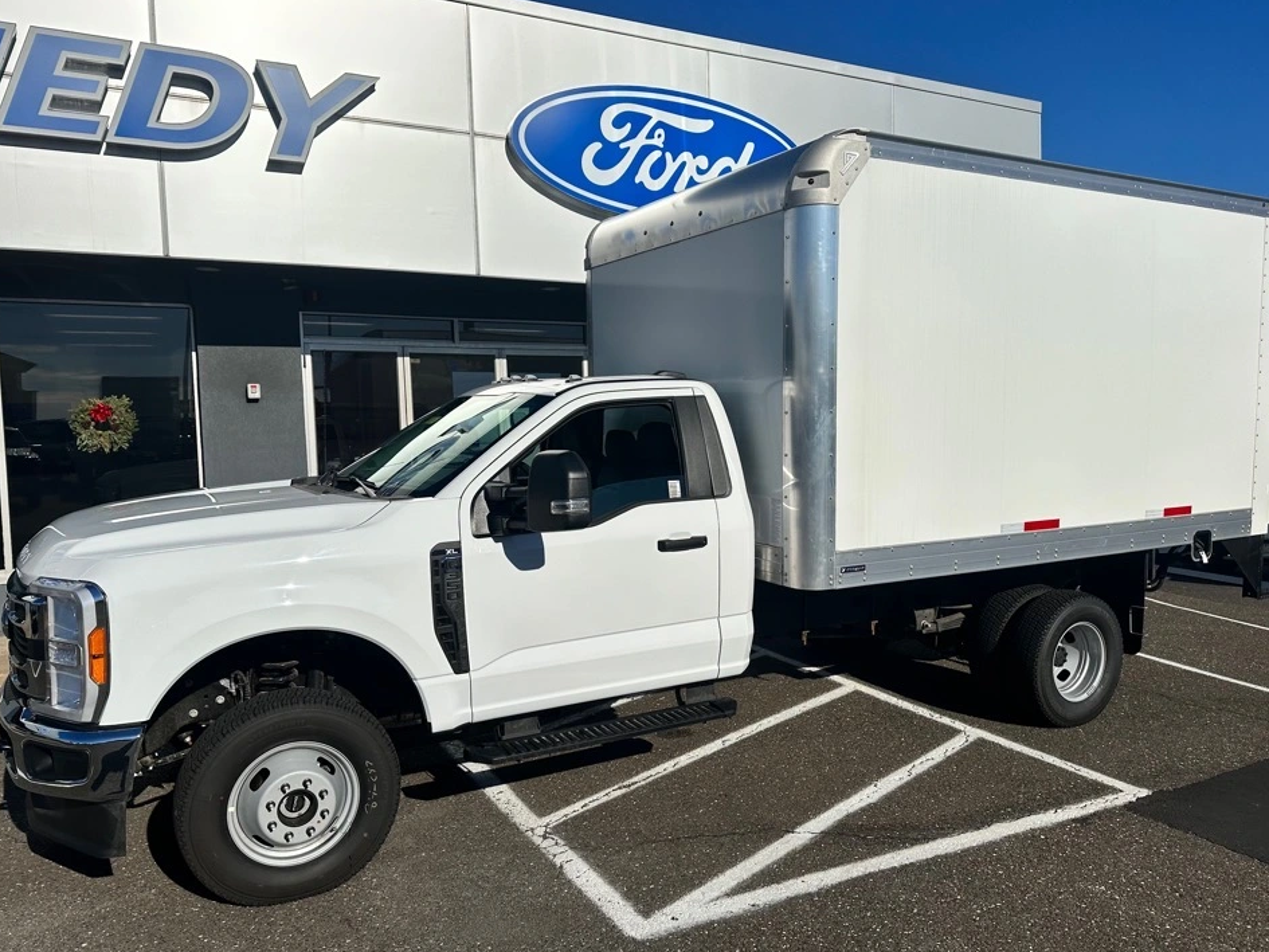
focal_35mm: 26
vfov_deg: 53.1
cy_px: 489
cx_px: 657
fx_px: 953
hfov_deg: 67.3
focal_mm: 6.86
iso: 64
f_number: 1.78
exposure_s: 1/18519
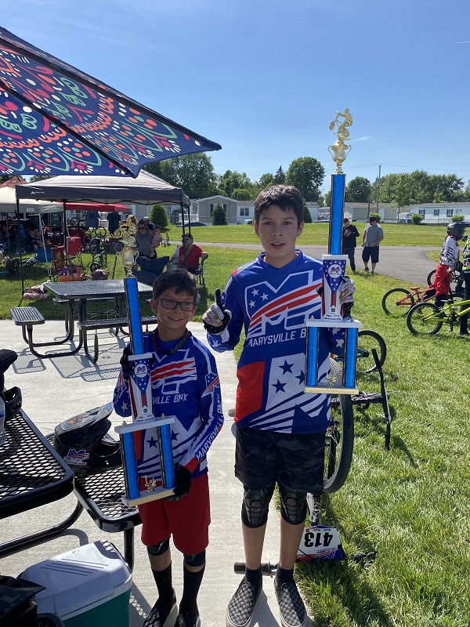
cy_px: 314
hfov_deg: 53.1
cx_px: 235
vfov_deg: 67.3
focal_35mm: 26
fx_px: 471
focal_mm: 4.25
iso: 32
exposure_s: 1/2571
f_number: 1.8
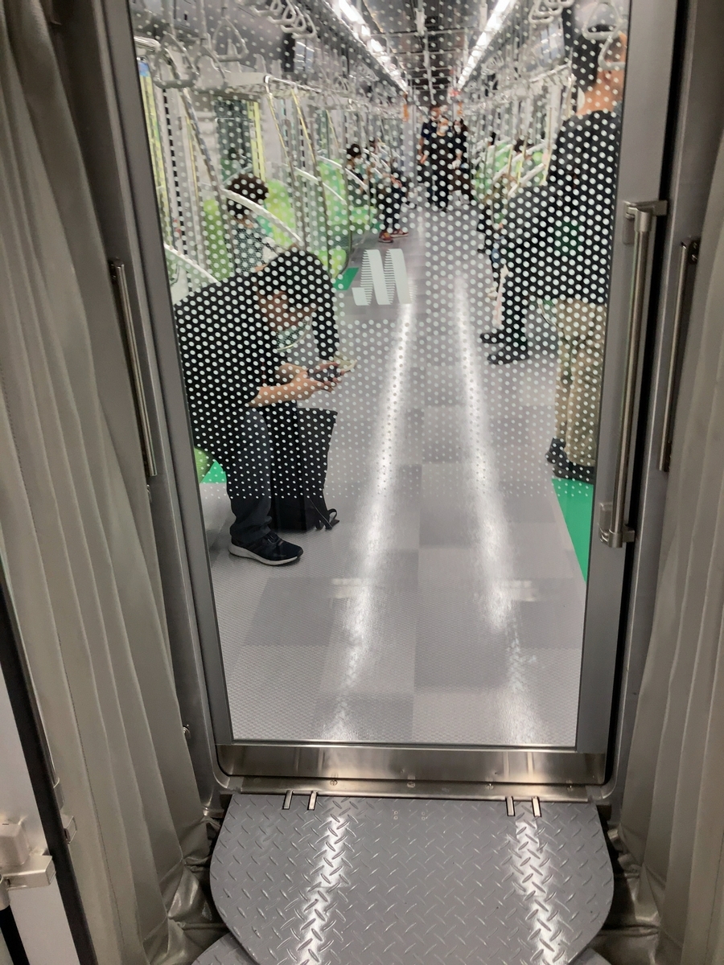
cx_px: 362
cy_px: 482
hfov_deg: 49.7
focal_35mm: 28
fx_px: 781
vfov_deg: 63.4
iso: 100
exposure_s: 1/60
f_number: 1.8
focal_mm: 3.99
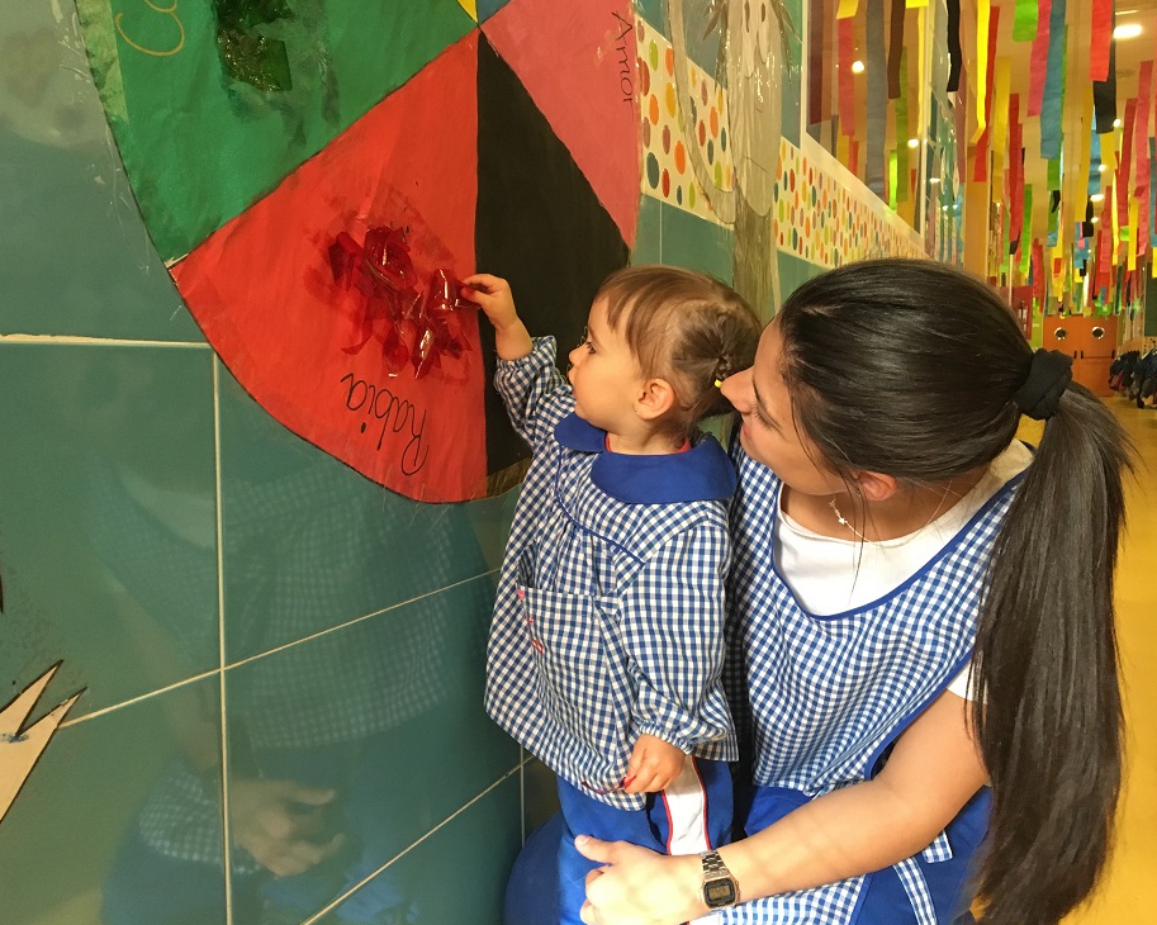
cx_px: 577
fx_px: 1061
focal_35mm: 31
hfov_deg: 57.2
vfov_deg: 47.1
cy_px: 462
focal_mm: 4.15
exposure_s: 1/33
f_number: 2.2
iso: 200
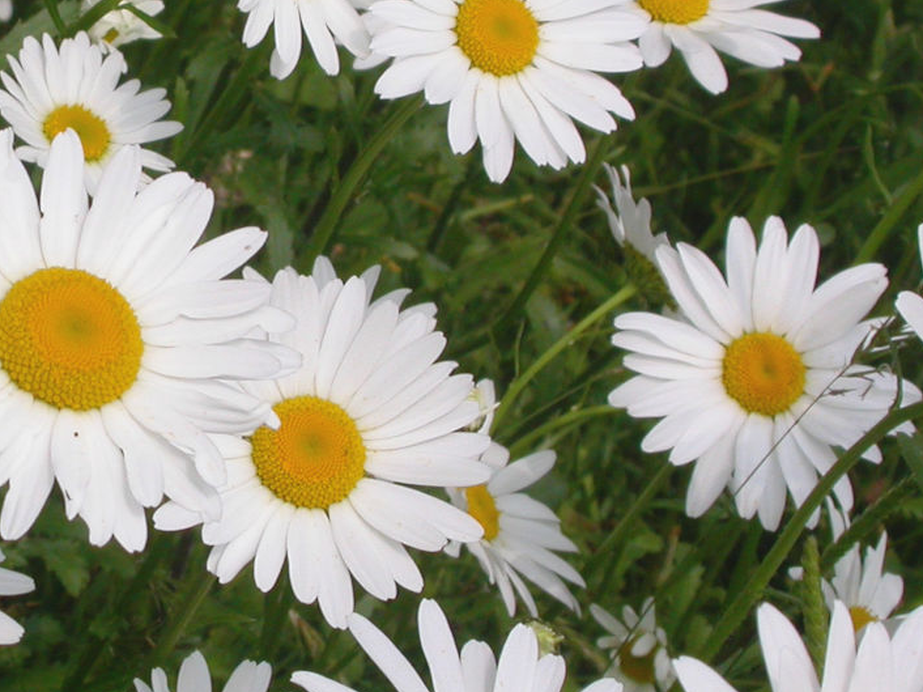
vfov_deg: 7.9
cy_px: 292
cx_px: -5
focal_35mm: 187
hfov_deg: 10.5
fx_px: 4984
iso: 100
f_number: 7.5
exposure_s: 1/464
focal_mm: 18.2
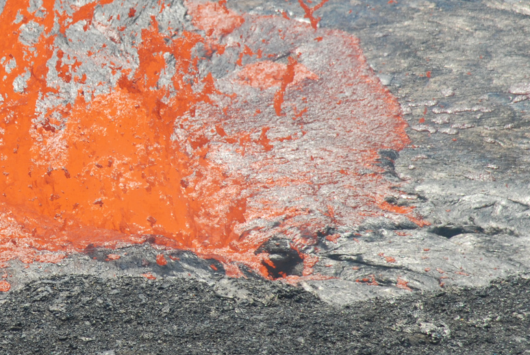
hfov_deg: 5.5
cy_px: 133
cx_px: 80
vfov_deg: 3.7
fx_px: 5527
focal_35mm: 375
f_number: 5.6
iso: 200
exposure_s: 1/500
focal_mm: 120
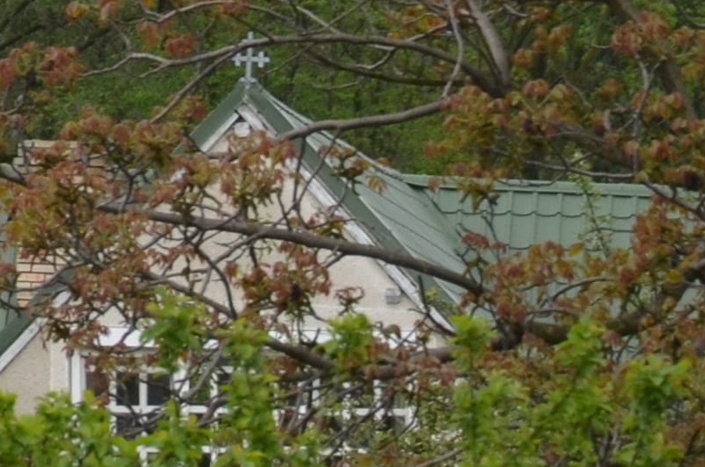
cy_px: -752
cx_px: -878
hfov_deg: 2.1
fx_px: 18780
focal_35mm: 961
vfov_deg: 1.4
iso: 400
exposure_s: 1/320
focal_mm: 105
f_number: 9
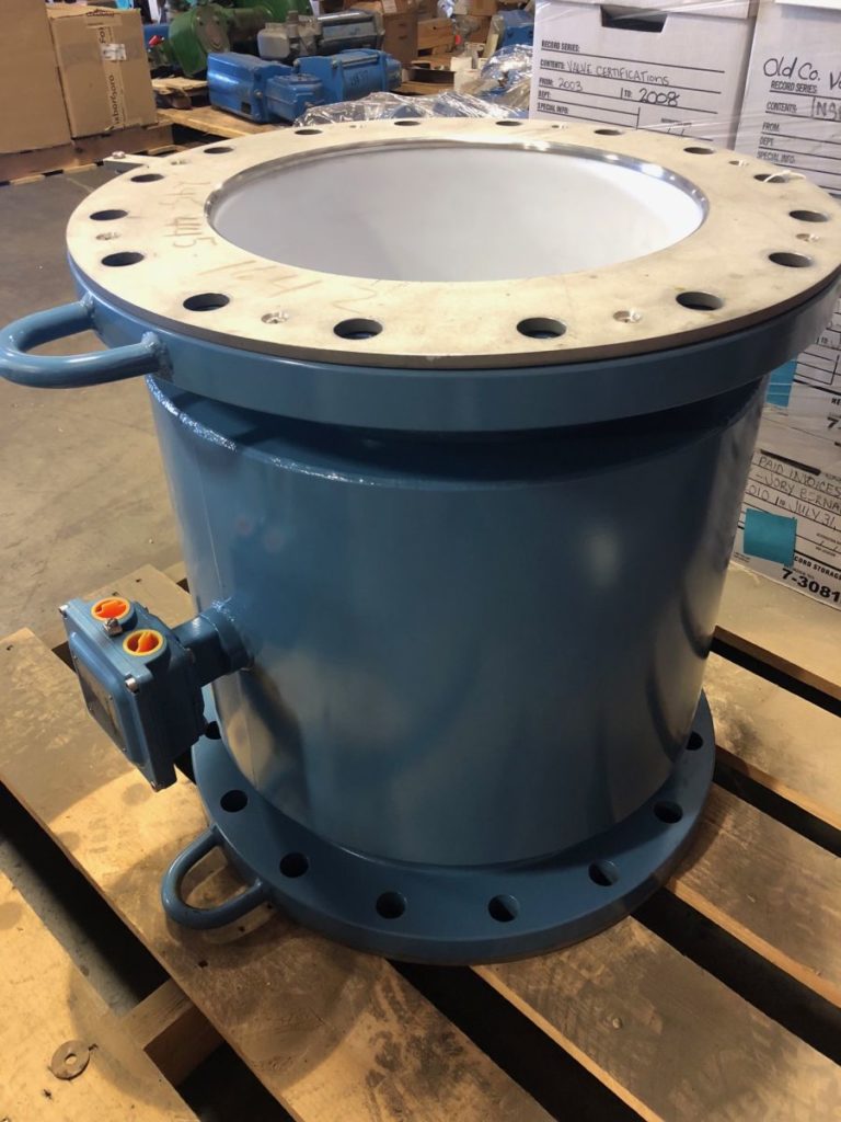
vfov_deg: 63.4
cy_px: 561
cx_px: 420
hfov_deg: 49.7
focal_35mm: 28
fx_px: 907
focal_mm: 3.99
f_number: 1.8
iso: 80
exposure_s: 1/15
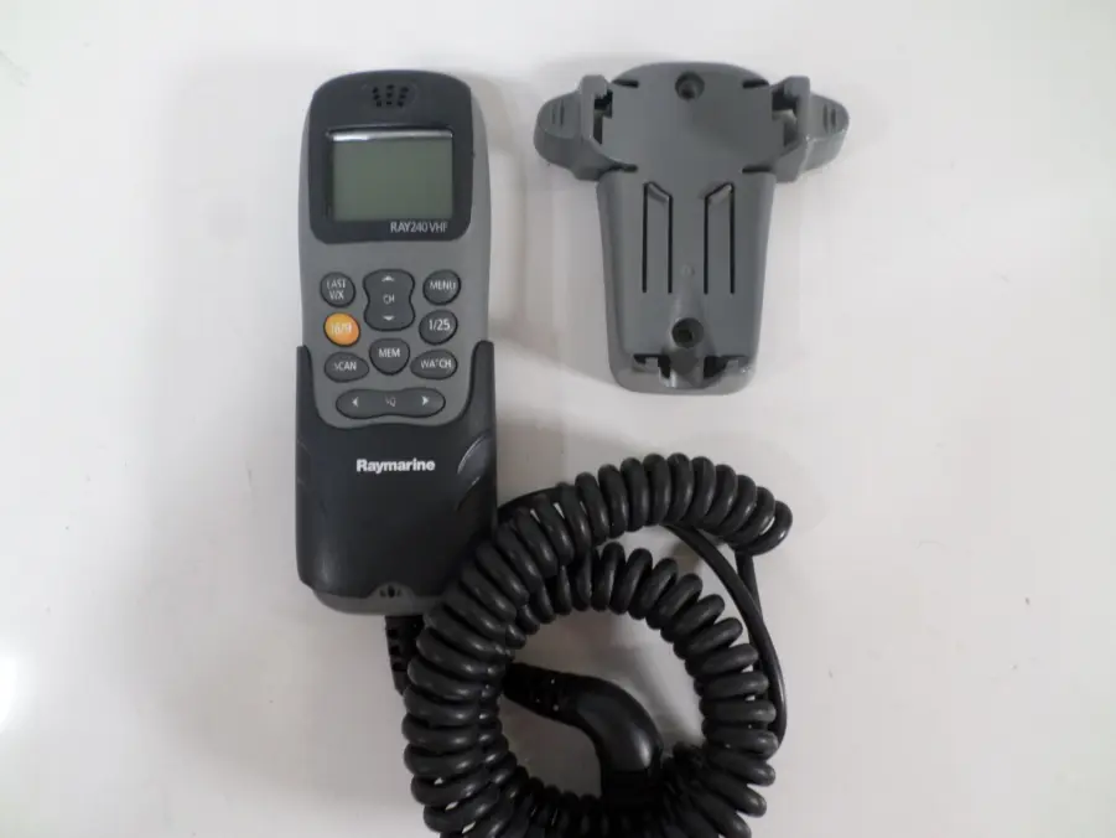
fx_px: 806
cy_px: 419
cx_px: 558
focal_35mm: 25
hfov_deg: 69.4
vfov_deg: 54.9
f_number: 2.5
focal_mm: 4.5
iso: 100
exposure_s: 1/30
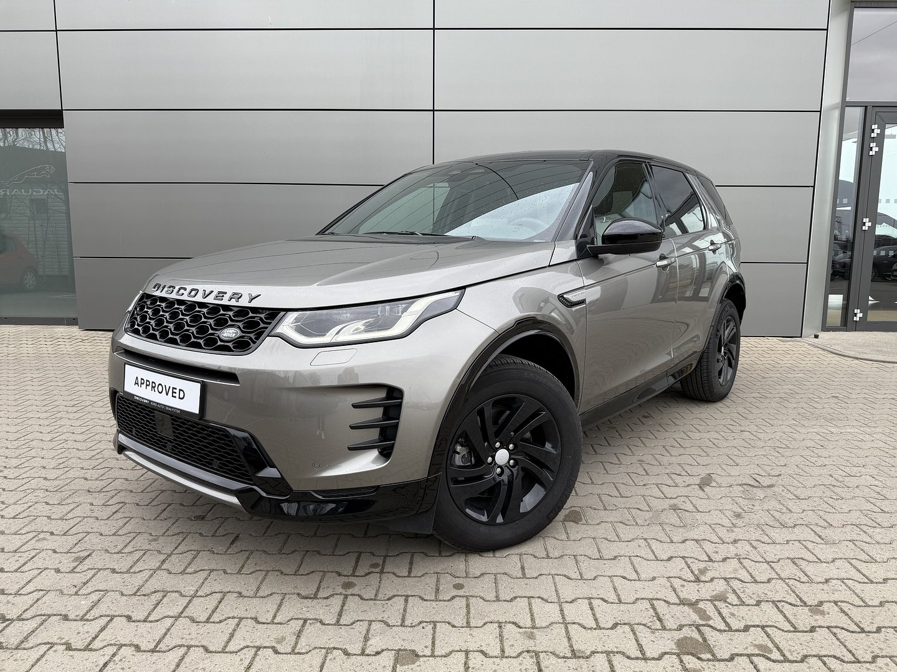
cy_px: 336
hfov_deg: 71.6
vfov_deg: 56.8
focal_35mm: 24
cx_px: 448
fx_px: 622
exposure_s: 1/501
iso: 80
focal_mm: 6.76
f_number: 1.78
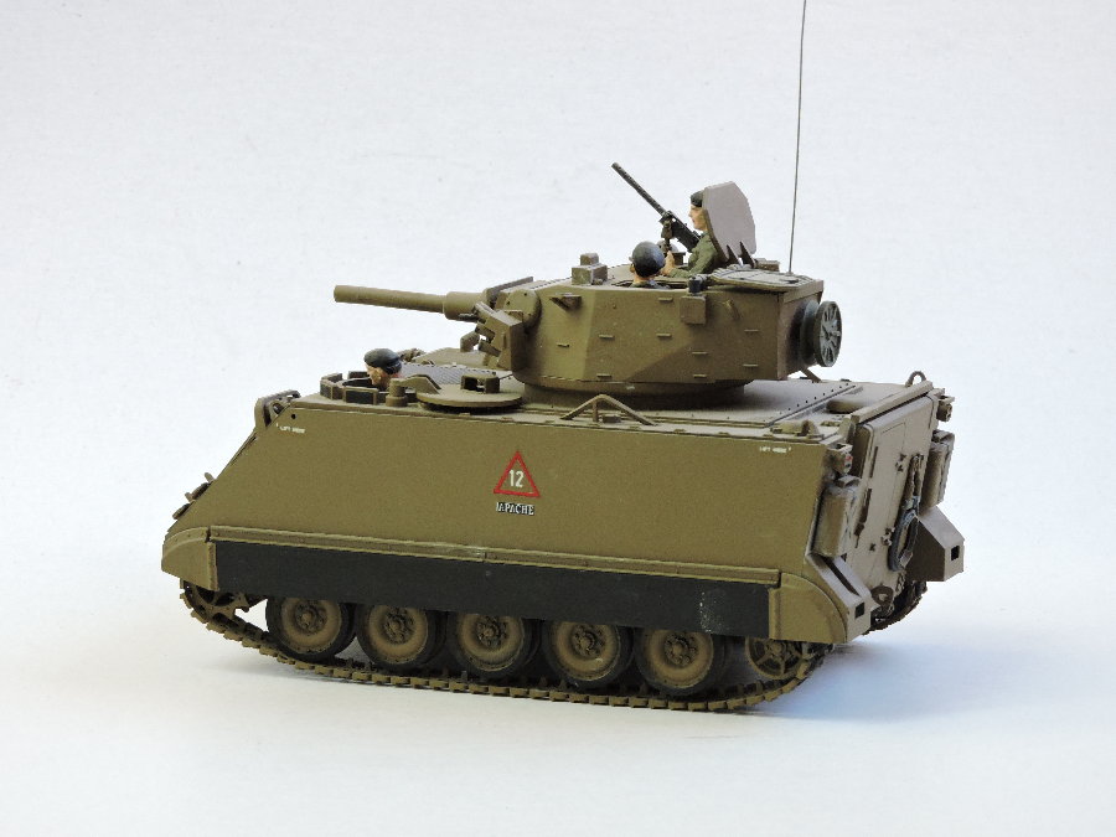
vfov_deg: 11.9
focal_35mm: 125
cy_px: 418
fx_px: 4030
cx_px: 558
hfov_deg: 15.8
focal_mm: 22.4
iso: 400
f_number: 5
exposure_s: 1/25
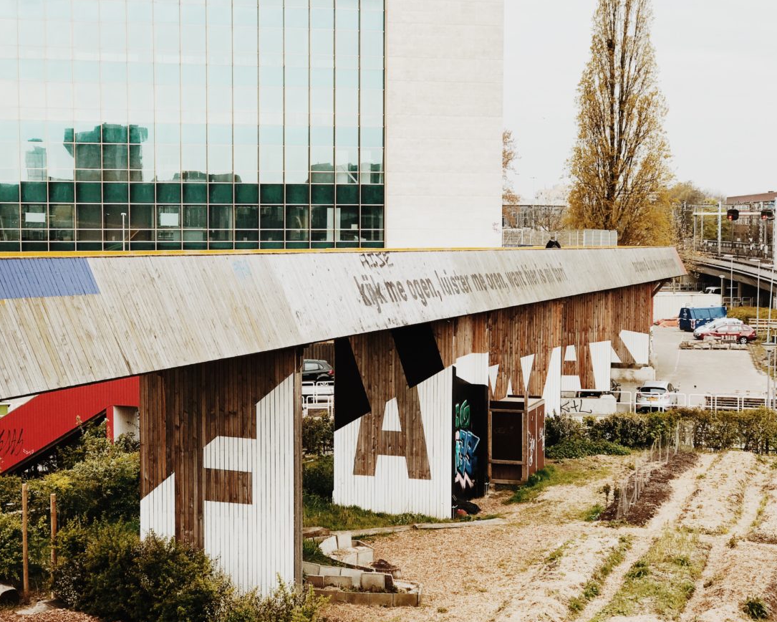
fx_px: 1380
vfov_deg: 25.4
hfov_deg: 31.4
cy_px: 312
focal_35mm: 60
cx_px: 367
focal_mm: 6.6
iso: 20
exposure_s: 1/212
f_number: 2.8
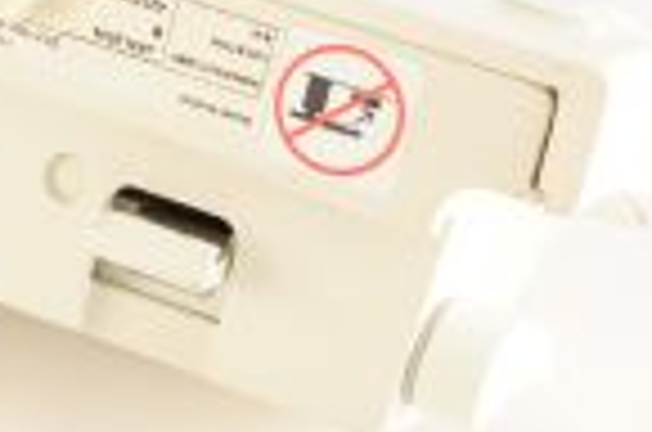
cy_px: 115
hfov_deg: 9.5
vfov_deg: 6.6
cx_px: -517
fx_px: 3741
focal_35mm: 207
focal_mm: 50
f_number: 13
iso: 1600
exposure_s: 1/125
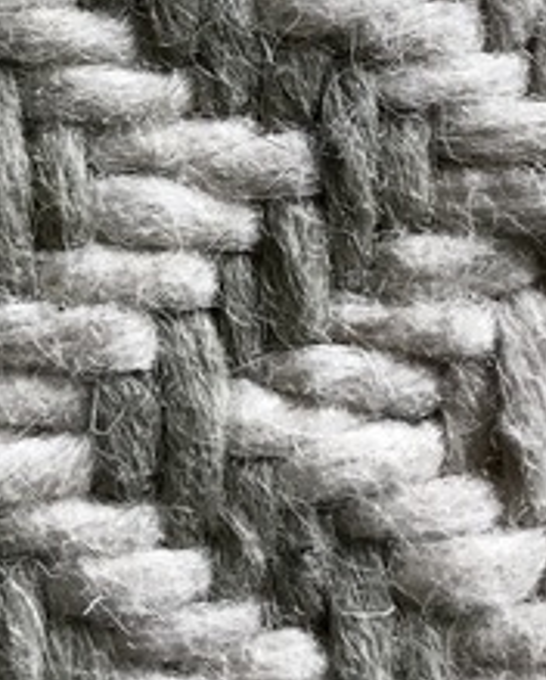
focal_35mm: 98
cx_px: -16
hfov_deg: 15.4
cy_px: -185
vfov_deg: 18.3
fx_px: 1974
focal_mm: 3.99
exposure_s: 1/30
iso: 32
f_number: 1.8
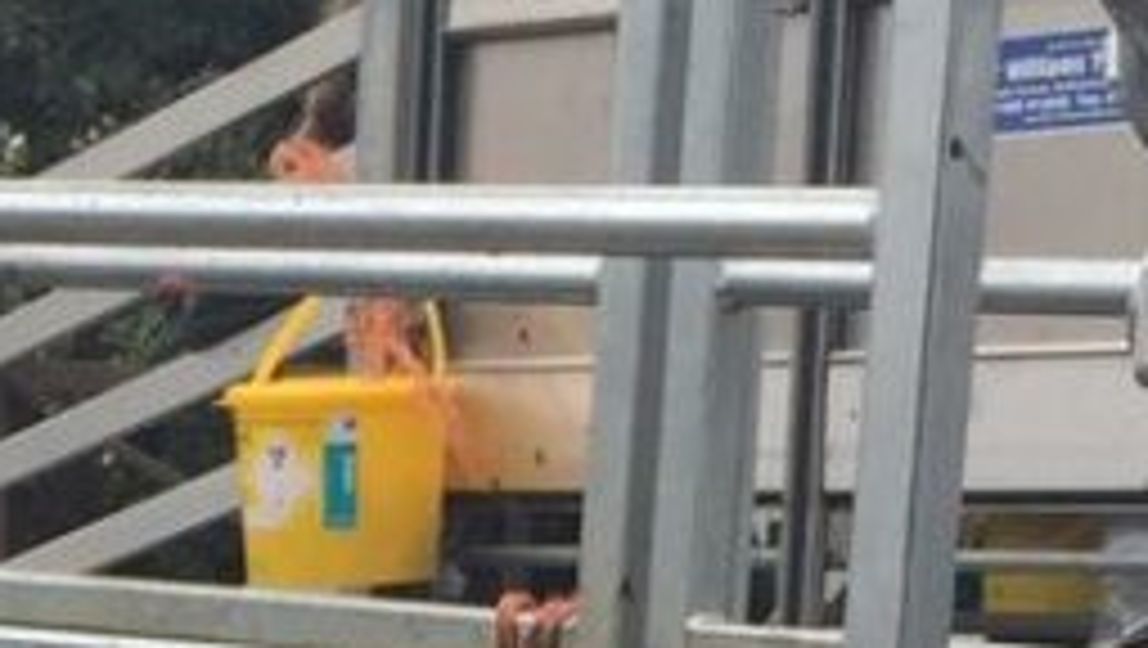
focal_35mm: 190
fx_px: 5789
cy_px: 1719
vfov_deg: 6.1
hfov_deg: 11.2
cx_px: -41
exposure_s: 1/286
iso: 32
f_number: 2.2
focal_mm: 4.15
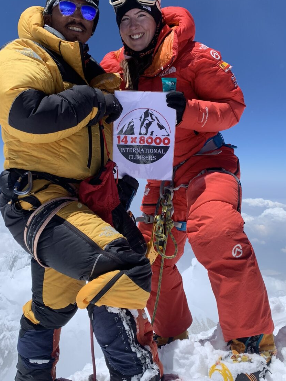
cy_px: 182
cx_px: 124
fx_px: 397
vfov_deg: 51.3
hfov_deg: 39.6
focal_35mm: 36
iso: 25
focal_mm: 4.25
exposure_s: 1/3086
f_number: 1.8
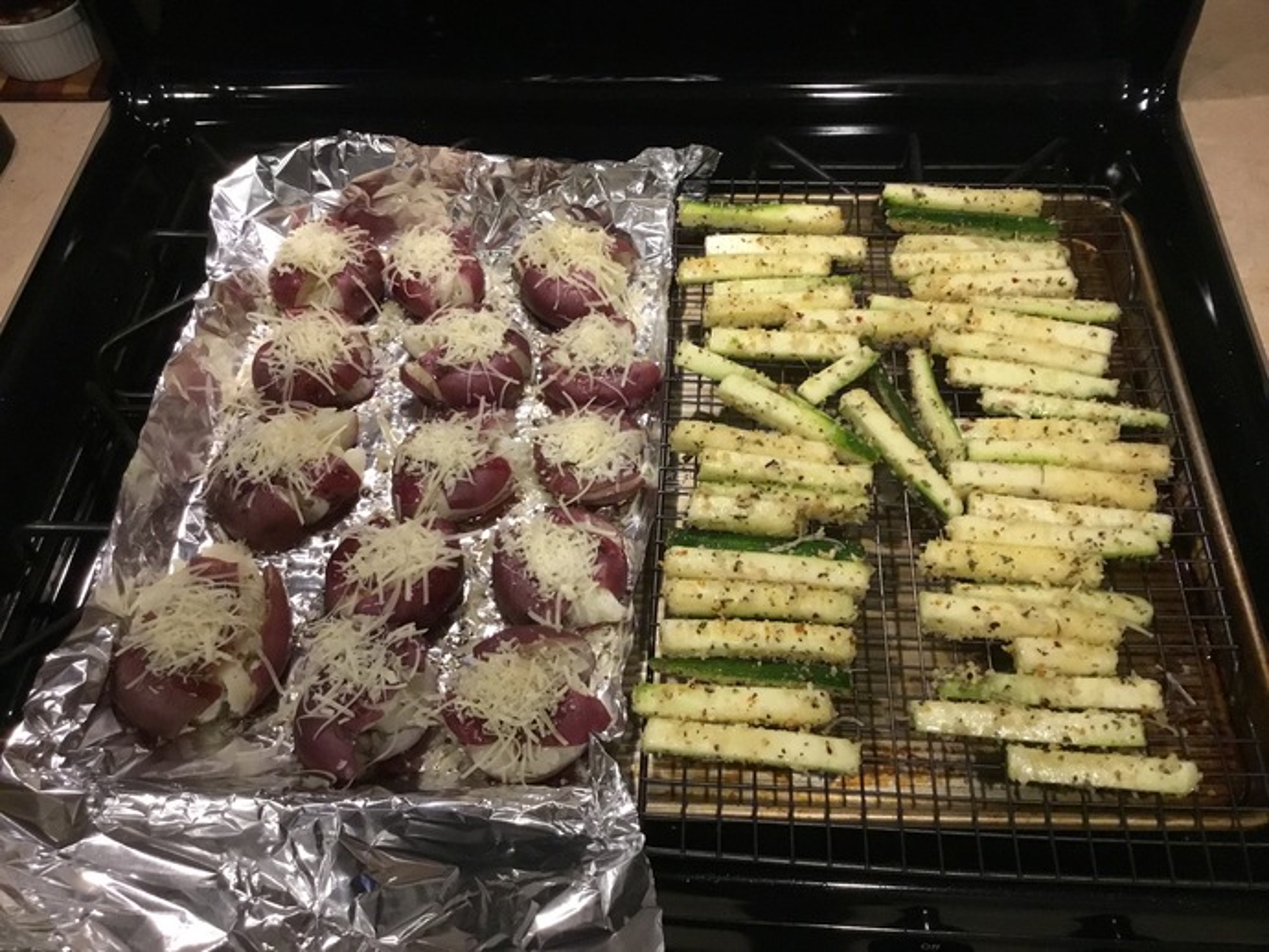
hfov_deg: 58.3
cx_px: 634
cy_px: 476
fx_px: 1137
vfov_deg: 45.5
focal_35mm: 31
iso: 250
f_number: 2.4
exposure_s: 1/30
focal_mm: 3.3
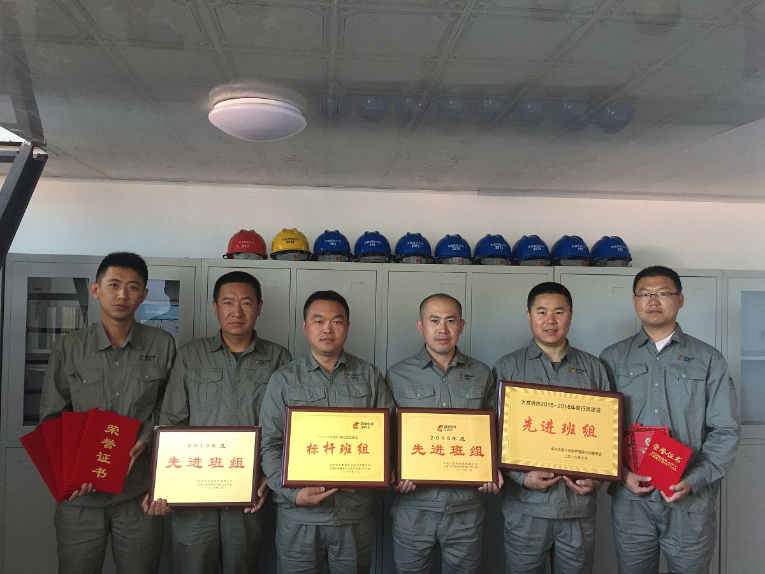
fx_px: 641
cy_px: 287
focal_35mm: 29
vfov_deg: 48.2
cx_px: 382
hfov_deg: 61.7
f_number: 2.2
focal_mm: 4.15
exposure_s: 1/33
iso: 160
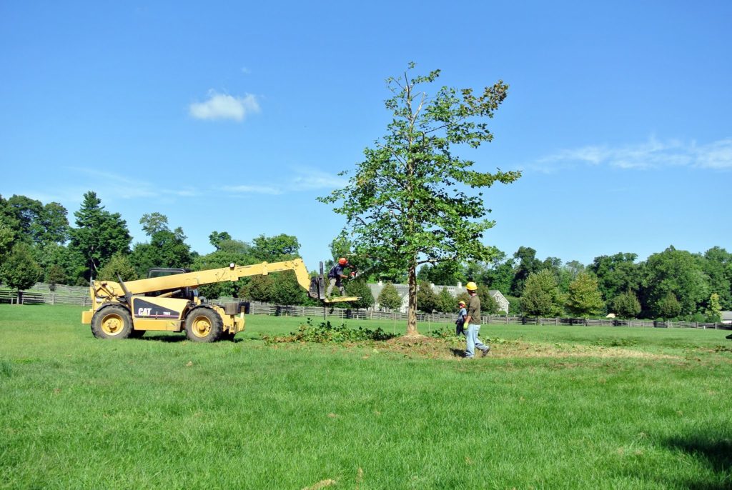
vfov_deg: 42.5
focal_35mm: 31
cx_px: 366
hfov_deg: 60.2
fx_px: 631
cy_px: 245
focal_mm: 11.8
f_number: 4.5
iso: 100
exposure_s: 1/500
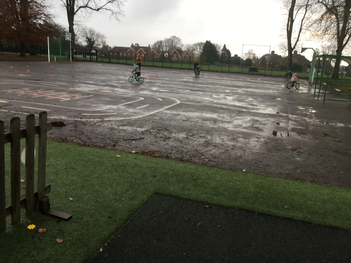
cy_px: 132
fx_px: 314
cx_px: 176
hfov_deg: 58.4
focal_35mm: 31
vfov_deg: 45.4
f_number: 2.4
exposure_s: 1/50
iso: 25
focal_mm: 3.3
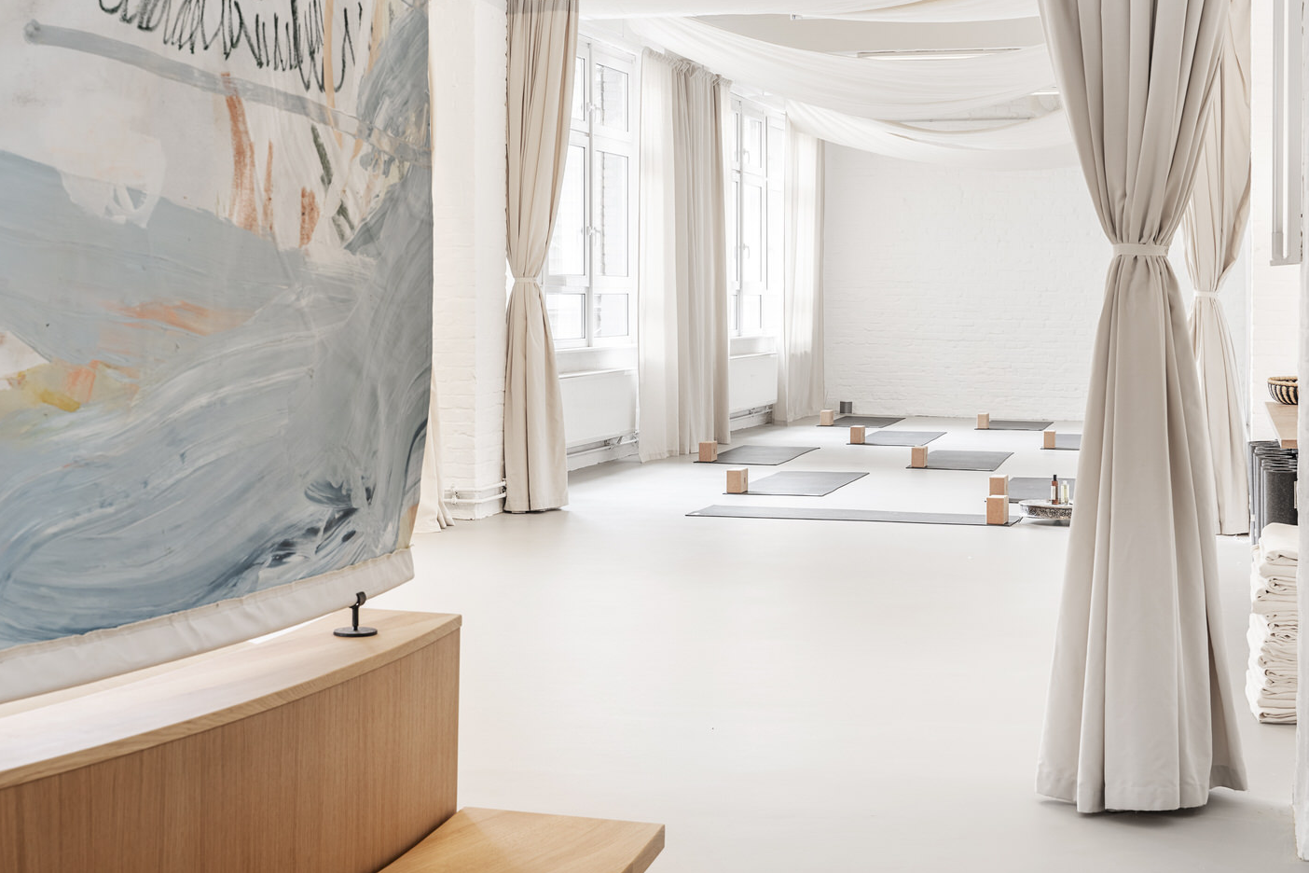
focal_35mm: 57
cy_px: 290
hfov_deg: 35.0
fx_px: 2072
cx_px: 706
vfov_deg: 23.7
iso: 100
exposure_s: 1/4
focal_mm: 40
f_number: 8
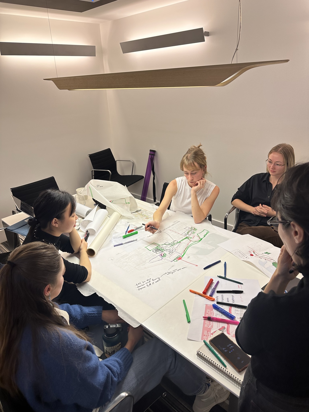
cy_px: 206
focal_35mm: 24
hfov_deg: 56.8
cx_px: 154
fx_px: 286
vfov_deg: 71.6
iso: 125
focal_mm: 6.86
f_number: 1.78
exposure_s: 1/120
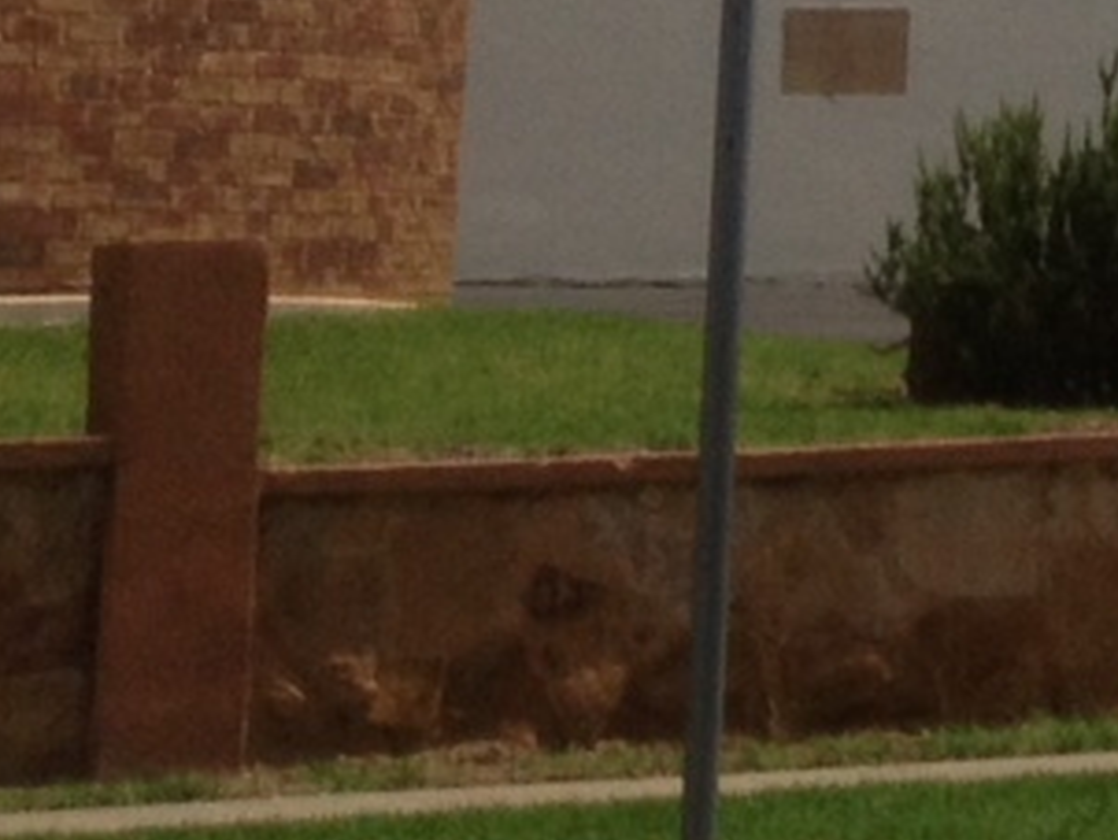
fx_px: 6109
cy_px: -1155
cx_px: 2828
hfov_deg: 9.2
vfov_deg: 7.4
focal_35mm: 189
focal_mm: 4.28
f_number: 2.4
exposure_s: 1/3460
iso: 50
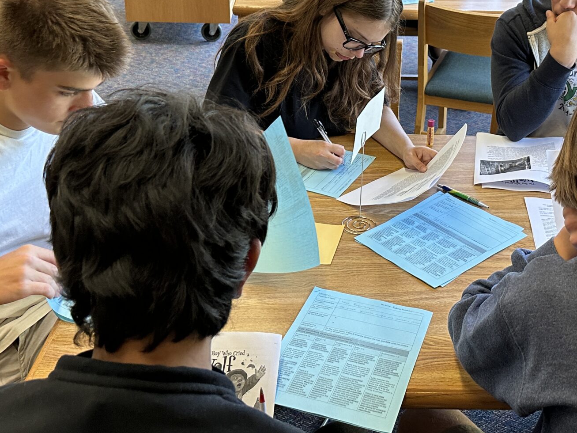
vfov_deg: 30.4
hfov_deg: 40.2
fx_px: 783
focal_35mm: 47
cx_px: 360
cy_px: 115
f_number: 1.78
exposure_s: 1/120
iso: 200
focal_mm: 6.86
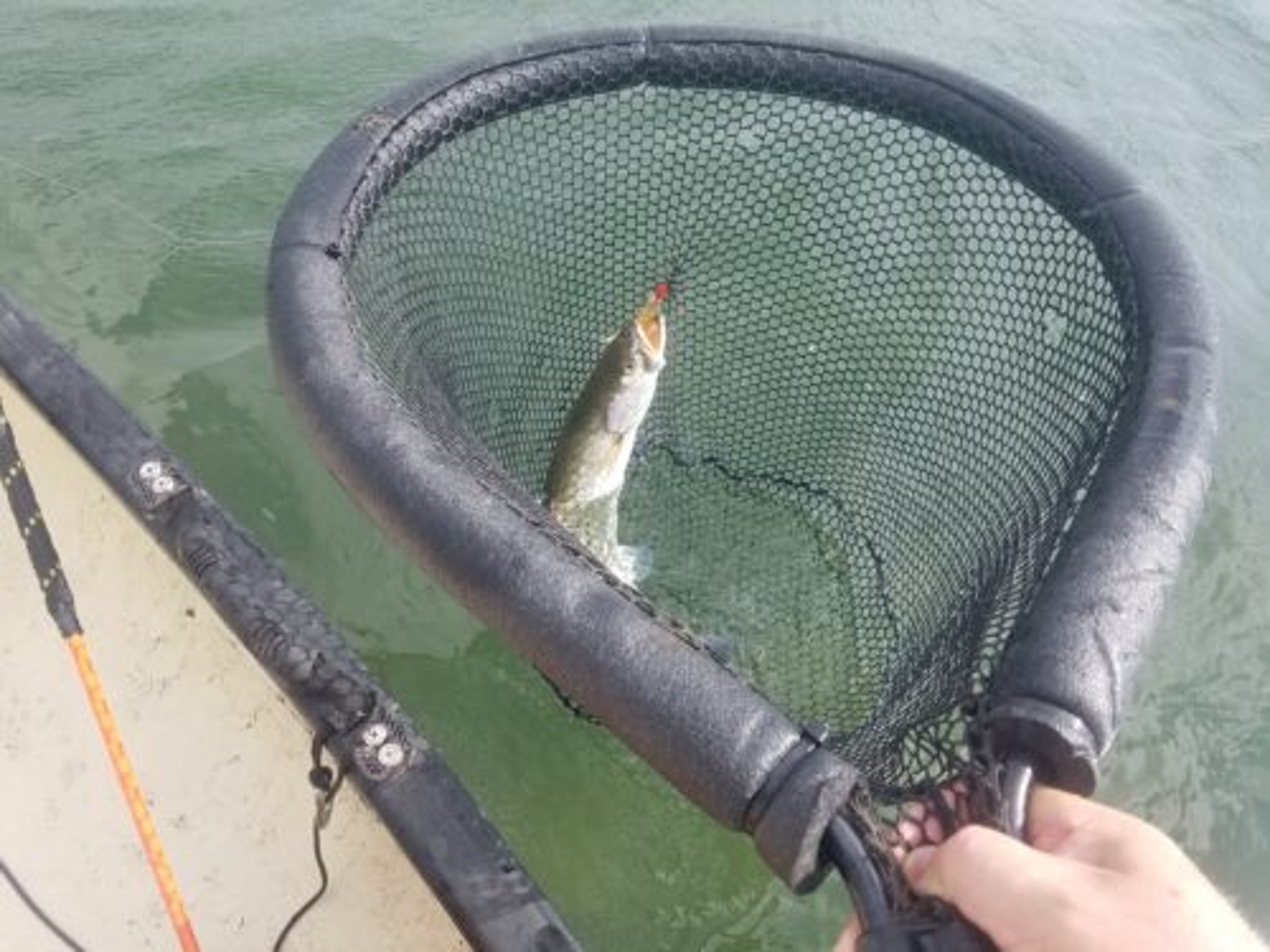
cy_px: 476
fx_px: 954
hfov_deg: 67.3
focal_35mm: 26
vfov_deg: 53.1
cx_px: 635
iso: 50
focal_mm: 4.2
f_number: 1.7
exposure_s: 1/1164
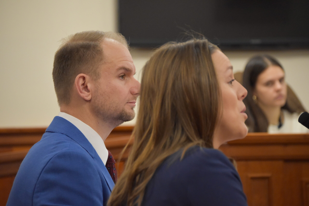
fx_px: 1223
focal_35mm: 142
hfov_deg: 14.4
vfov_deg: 9.6
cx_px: 154
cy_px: 103
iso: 3600
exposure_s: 1/125
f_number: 4.5
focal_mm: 95
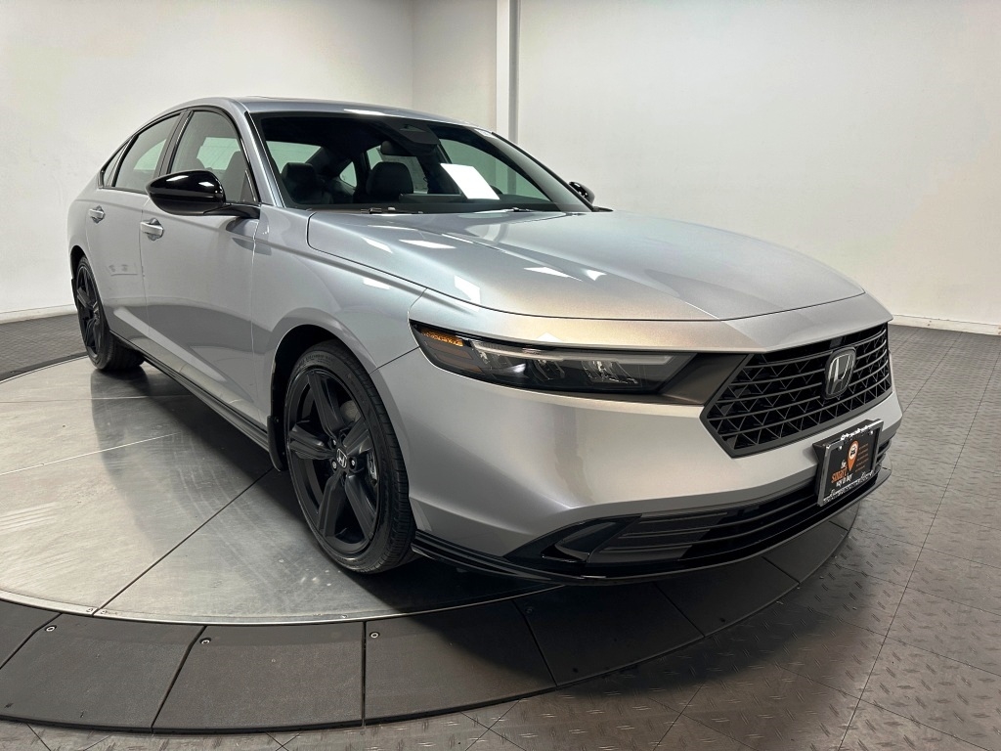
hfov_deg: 71.6
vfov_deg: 56.8
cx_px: 500
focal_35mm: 24
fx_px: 694
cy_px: 376
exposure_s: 1/60
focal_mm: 6.86
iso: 250
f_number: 1.78
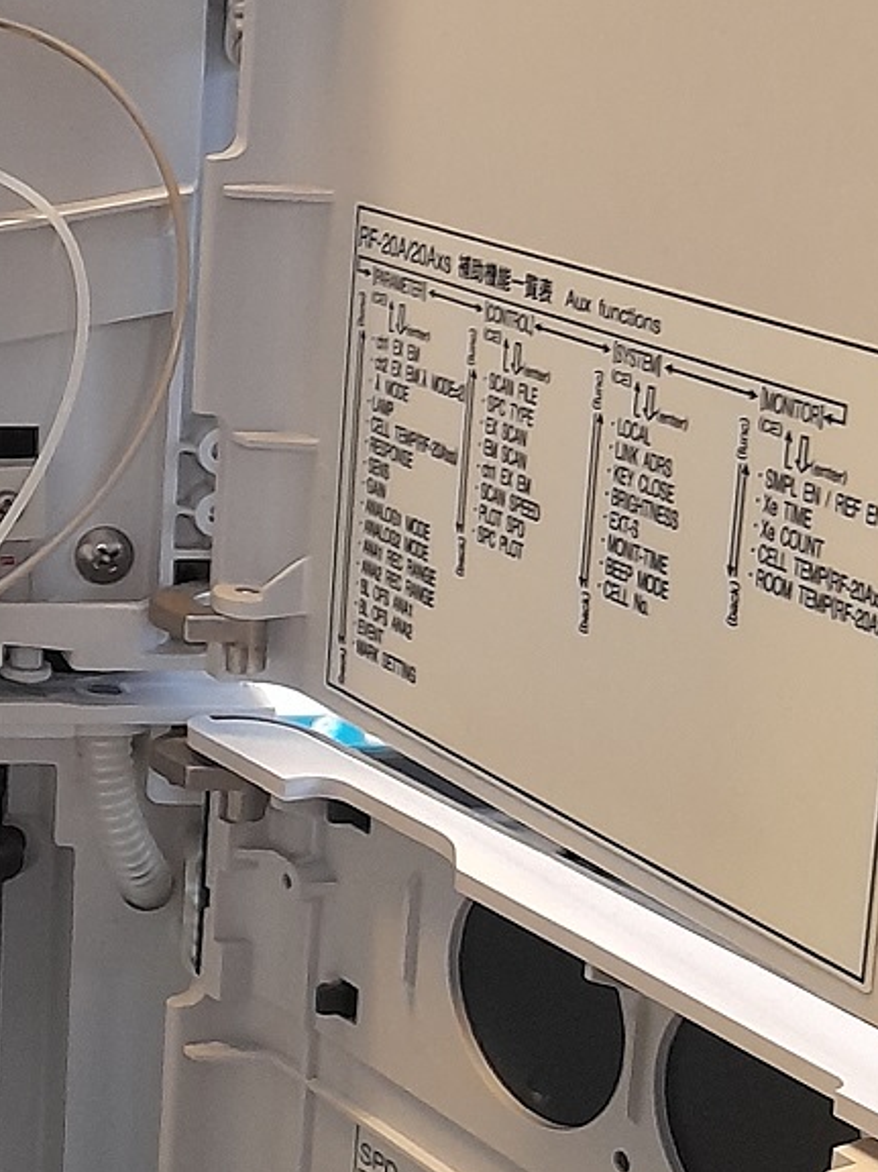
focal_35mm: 87
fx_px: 2943
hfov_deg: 15.5
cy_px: 397
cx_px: -467
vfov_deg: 22.4
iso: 400
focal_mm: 4.6
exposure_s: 1/50
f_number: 2
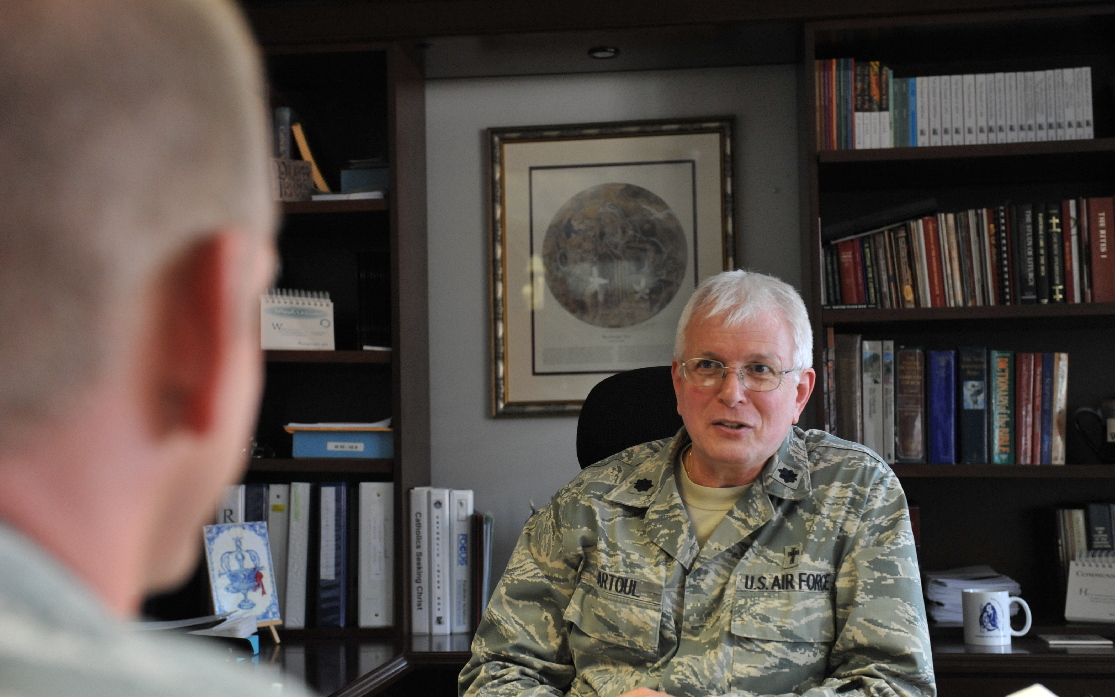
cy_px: 340
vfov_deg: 25.3
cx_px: 557
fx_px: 1550
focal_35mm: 51
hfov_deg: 39.6
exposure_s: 1/125
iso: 2000
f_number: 4
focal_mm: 50
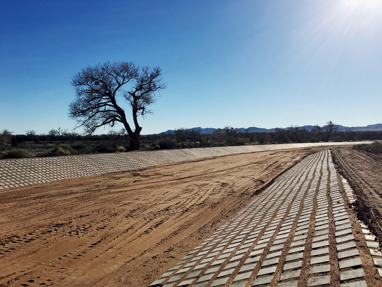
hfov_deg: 58.3
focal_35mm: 31
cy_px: 151
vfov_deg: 45.5
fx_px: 342
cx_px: 199
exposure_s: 1/3497
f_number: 2.2
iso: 25
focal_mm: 4.15
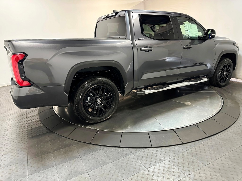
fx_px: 168
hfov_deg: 71.6
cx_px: 121
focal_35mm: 24
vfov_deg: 56.8
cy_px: 90
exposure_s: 1/60
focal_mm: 6.86
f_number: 1.78
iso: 800
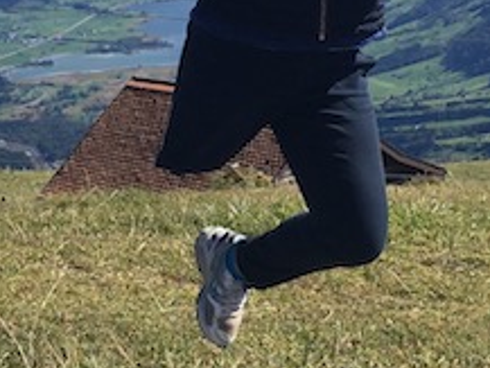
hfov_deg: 19.4
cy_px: -24
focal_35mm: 101
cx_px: 221
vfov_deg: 14.4
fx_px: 1430
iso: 32
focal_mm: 4.15
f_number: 2.2
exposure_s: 1/1980
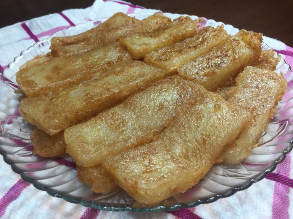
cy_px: 110
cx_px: 146
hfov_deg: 61.7
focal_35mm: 29
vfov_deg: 48.2
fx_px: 245
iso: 32
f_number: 2.2
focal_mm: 4.15
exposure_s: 1/33
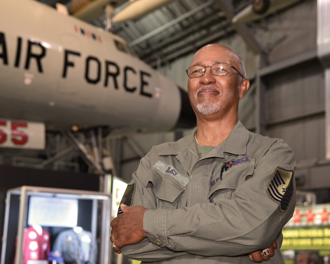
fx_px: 645
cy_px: 139
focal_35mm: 66
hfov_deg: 28.7
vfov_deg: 23.1
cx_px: 187
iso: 2500
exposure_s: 1/50
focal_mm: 50
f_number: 4
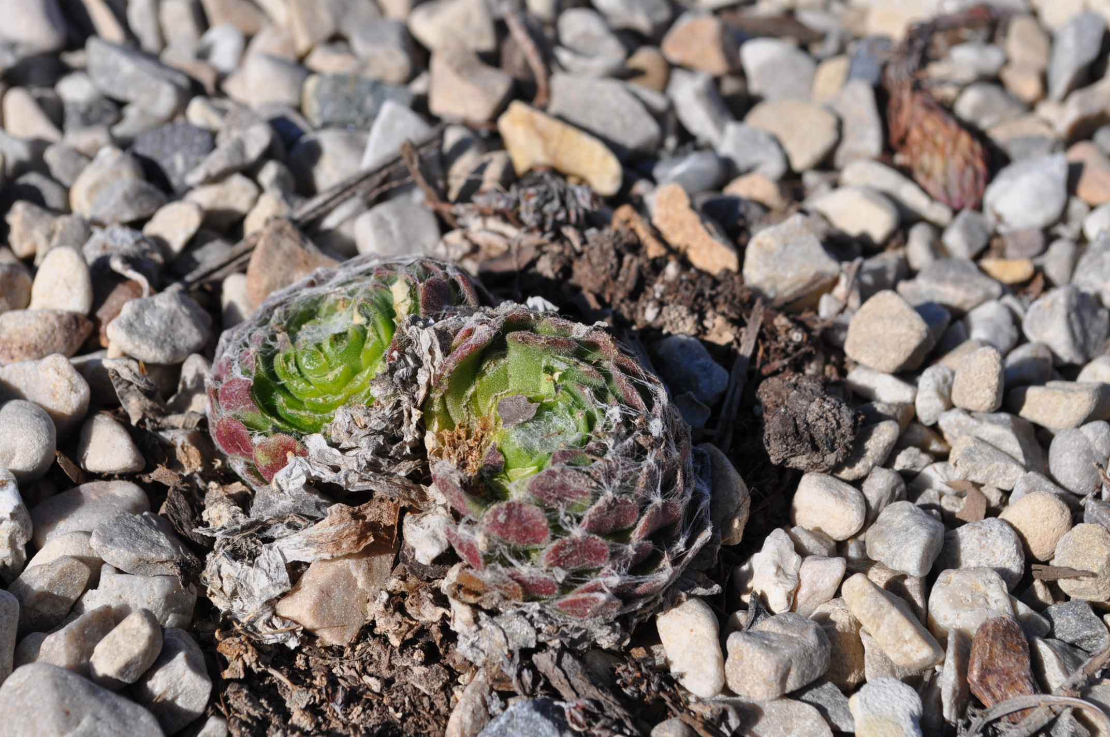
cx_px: 555
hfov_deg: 24.6
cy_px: 368
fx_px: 2541
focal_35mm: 82
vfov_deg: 16.5
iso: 200
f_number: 10
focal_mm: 55
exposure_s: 1/400
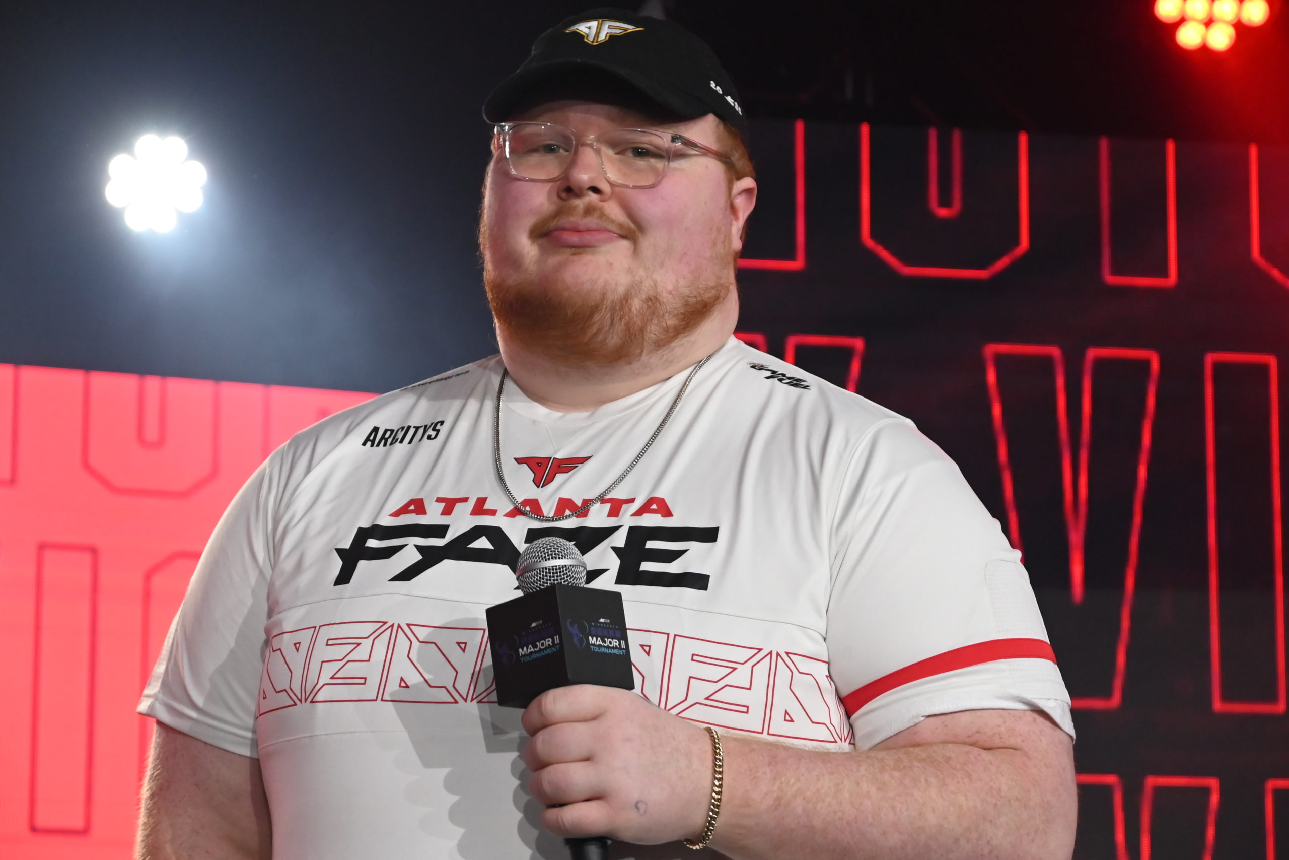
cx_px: 644
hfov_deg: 18.3
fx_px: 4010
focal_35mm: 112
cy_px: 430
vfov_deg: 12.2
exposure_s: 1/125
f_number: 5.3
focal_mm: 75
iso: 2500
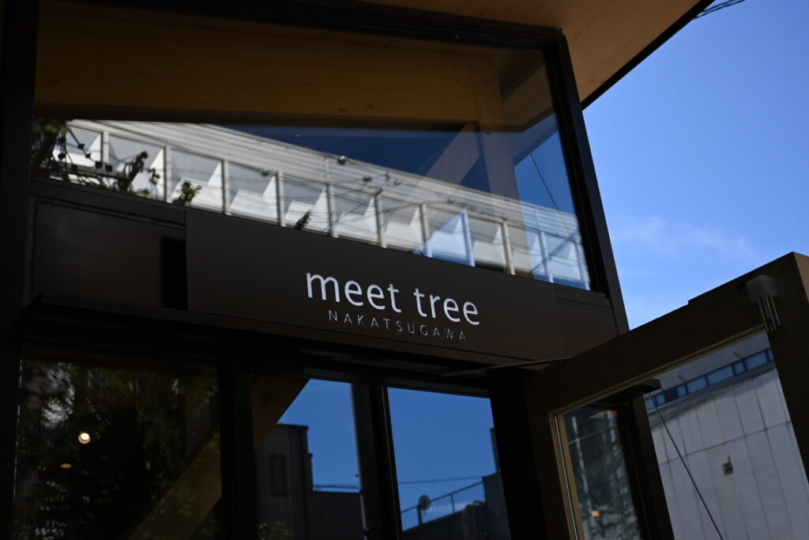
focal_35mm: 42
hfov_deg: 46.4
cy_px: 270
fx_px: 944
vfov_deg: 31.9
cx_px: 404
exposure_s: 1/1600
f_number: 3.2
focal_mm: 28
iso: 100
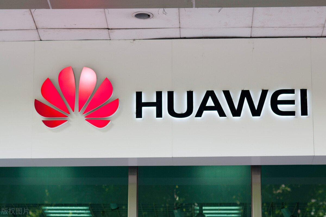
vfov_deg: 10.7
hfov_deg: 16.1
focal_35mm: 128
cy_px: 108
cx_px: 163
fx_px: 1154
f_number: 3.5
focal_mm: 85
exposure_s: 1/125
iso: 100
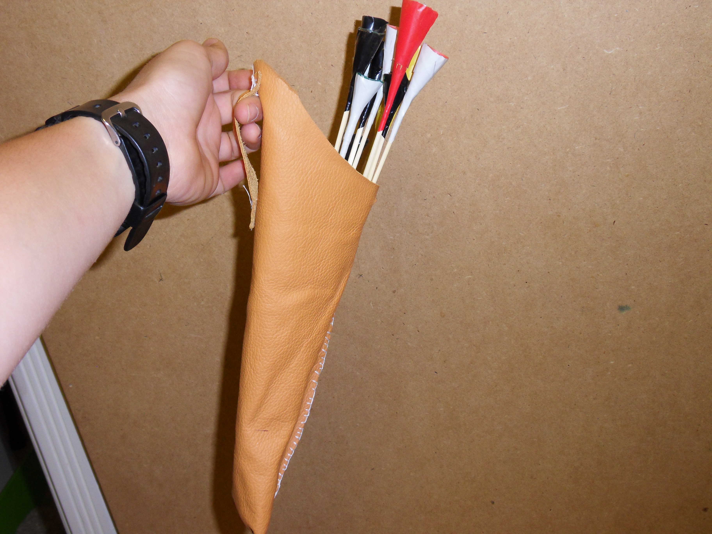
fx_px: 926
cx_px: 356
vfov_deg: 32.2
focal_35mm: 45
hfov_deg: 42.1
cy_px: 267
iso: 200
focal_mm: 7.9
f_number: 4.2
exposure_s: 1/45
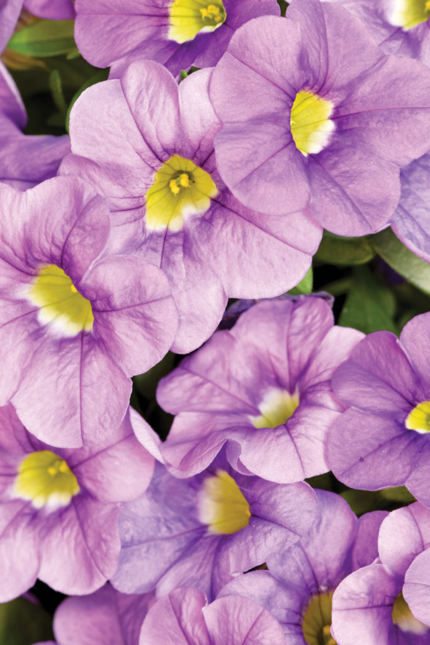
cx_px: 215
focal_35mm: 158
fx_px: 2821
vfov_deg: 13.0
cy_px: 322
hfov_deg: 8.7
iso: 400
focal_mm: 105
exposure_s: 1/100
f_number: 13
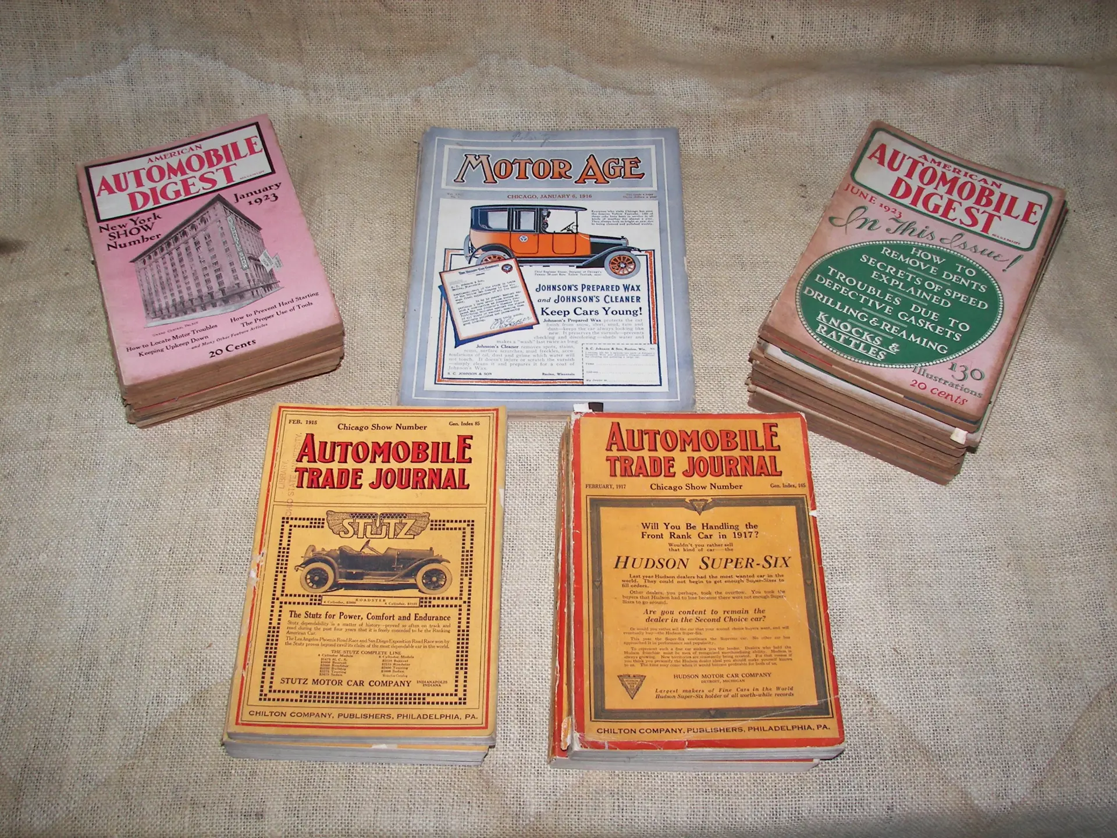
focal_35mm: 36
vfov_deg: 39.7
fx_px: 1162
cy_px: 419
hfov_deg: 51.4
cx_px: 558
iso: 100
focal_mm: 6
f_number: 2.8
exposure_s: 1/30
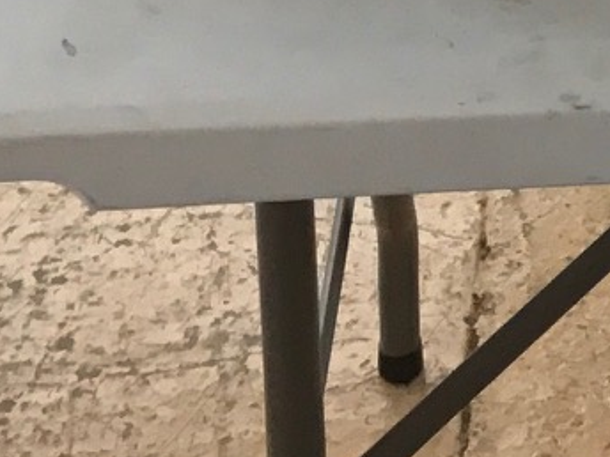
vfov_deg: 8.1
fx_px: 2890
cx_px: 1266
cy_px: -763
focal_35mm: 164
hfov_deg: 10.9
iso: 160
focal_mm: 3.99
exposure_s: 1/33
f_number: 1.8
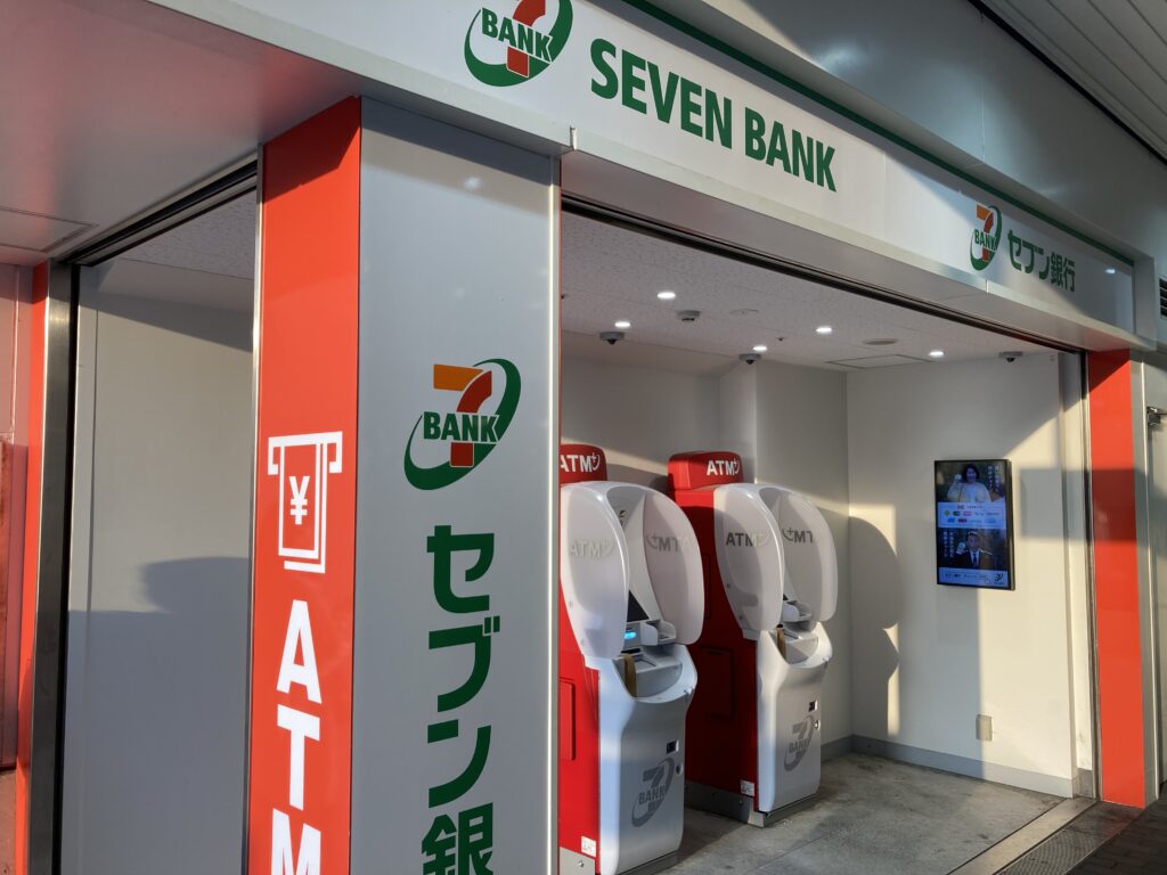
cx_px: 584
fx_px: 944
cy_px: 438
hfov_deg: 63.4
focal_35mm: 28
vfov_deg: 49.7
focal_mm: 3.99
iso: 20
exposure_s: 1/119
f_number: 1.8
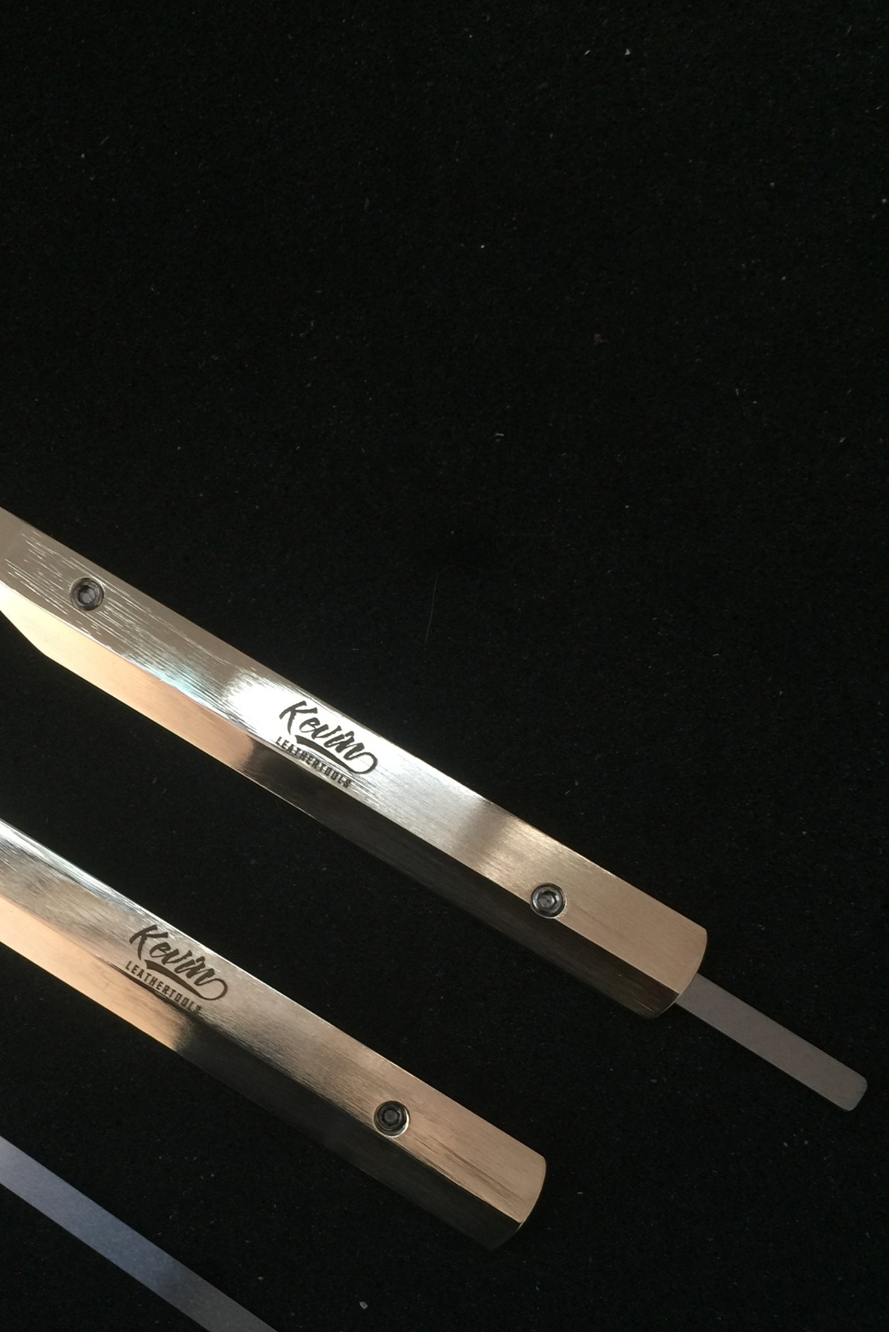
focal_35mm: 41
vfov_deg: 46.6
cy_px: 901
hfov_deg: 32.0
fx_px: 1518
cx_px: 213
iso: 50
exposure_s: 1/17
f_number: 2.2
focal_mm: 4.15
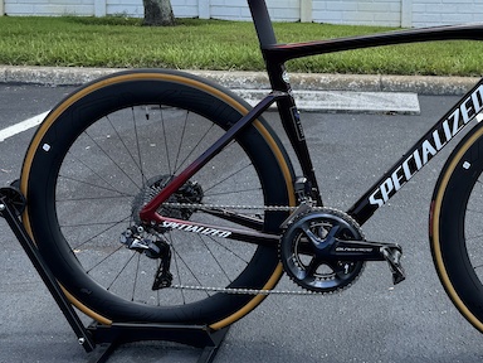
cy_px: 93
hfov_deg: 36.7
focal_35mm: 50
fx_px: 698
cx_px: 395
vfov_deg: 28.7
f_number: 1.78
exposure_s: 1/1094
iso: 80
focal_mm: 6.76
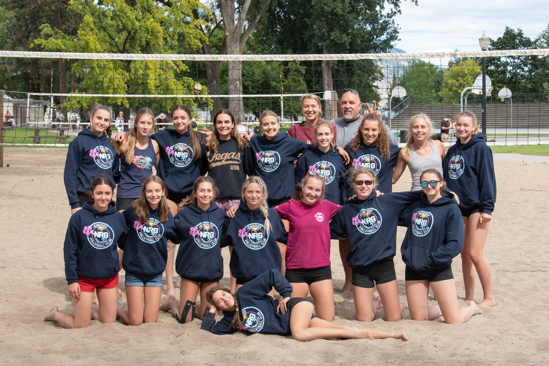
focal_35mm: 70
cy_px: 183
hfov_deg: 28.8
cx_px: 274
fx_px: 1068
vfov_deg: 19.5
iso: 640
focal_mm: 70
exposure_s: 1/400
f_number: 10
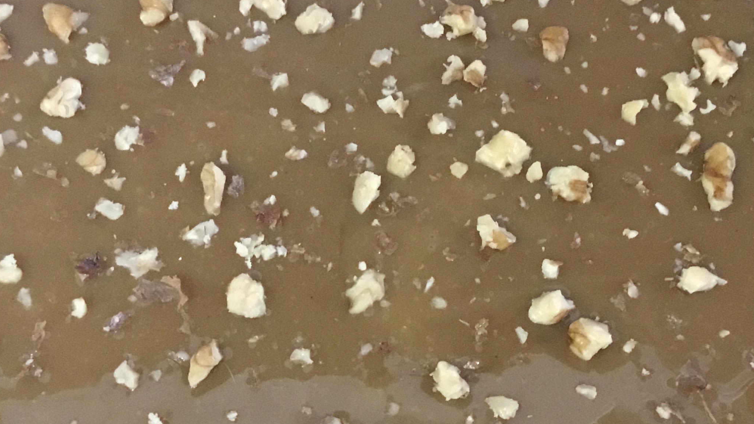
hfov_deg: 38.5
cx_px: 380
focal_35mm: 54
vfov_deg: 22.2
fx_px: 1080
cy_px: 261
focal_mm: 3.3
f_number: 2.4
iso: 320
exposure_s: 1/17
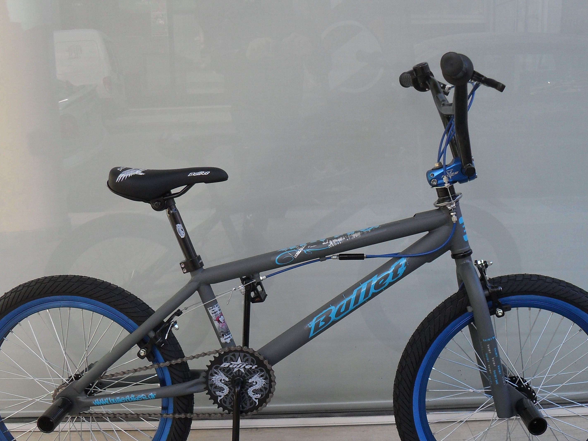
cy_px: 273
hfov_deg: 42.1
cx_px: 308
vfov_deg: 32.1
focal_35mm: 45
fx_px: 764
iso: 100
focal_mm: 6.2
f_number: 2.8
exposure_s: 1/180
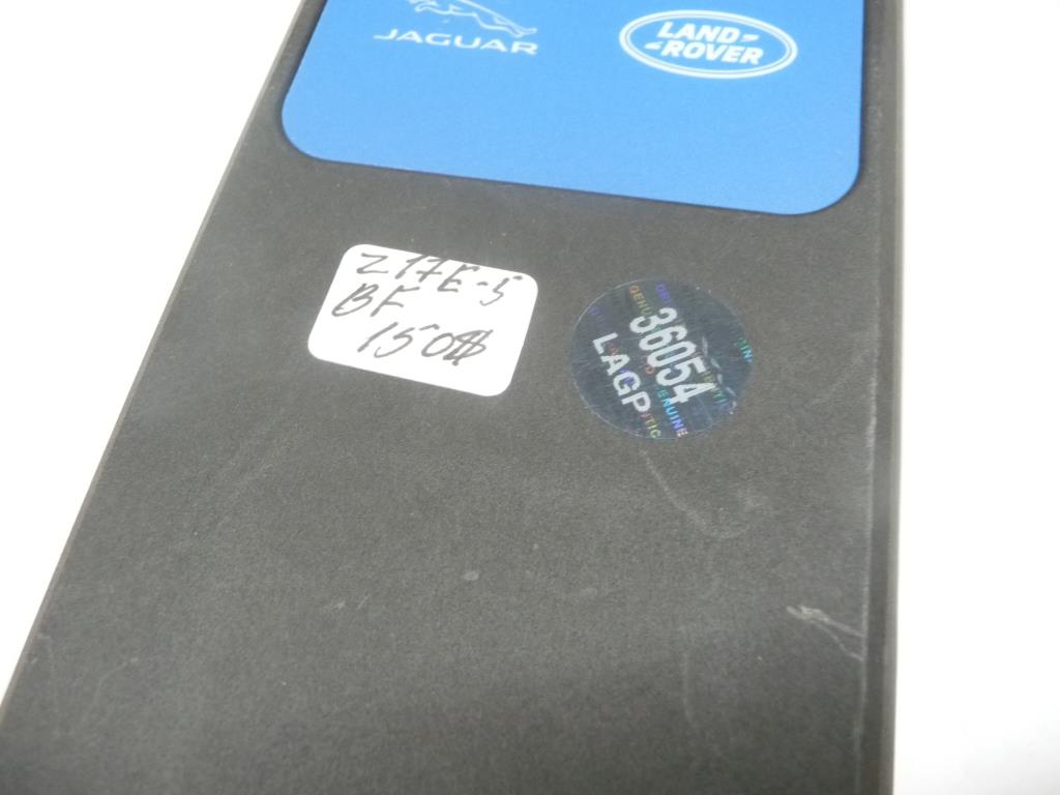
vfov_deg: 49.7
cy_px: 398
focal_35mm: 28
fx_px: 857
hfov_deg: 63.4
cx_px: 530
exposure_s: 1/20
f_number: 3.3
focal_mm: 4.7
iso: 400
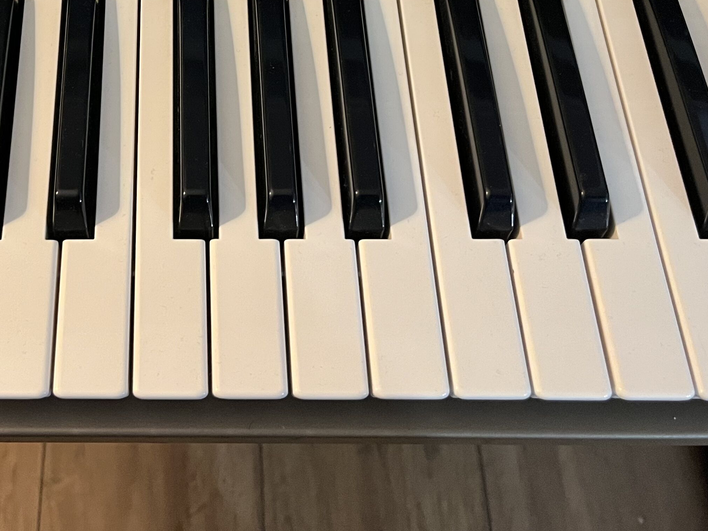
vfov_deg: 26.6
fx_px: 1064
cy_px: 4
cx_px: 157
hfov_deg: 35.8
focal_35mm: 52
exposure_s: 1/33
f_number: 1.6
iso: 400
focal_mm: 5.1
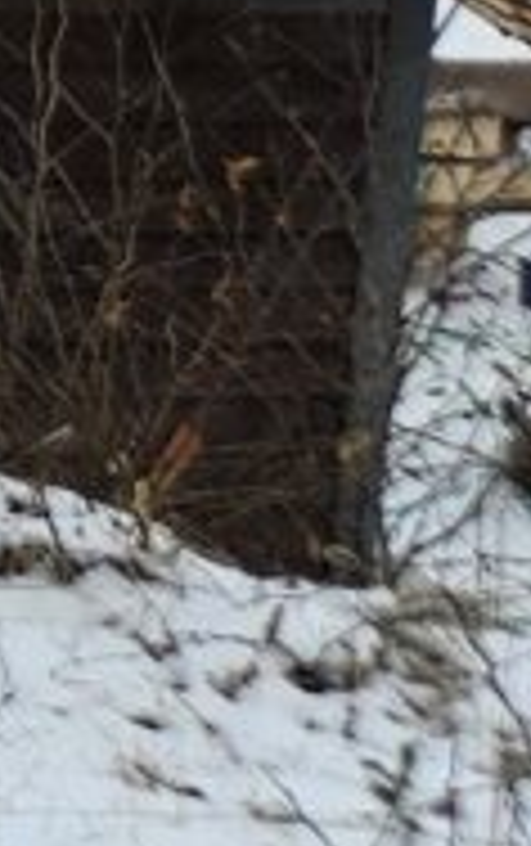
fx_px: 4594
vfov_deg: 9.3
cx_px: -2632
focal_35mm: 199
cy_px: -1215
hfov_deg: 4.7
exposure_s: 1/593
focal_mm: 5.4
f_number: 1.8
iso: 25
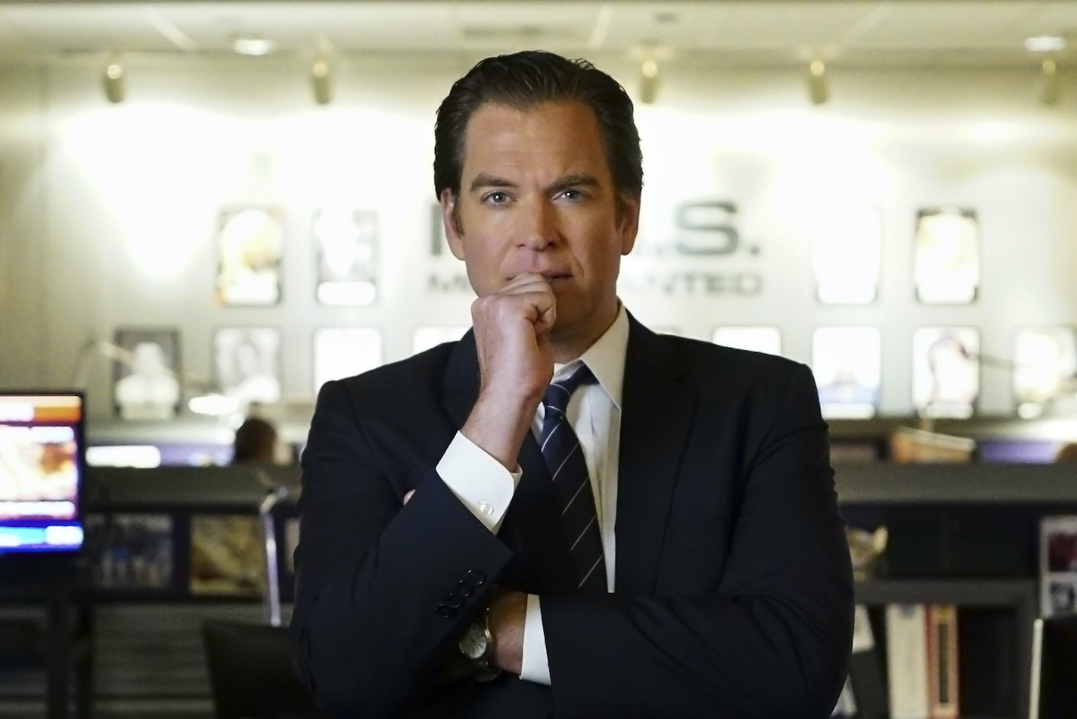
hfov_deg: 21.7
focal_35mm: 94
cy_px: 360
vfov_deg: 14.6
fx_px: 2813
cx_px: 538
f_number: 4
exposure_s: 1/100
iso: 16000
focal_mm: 63
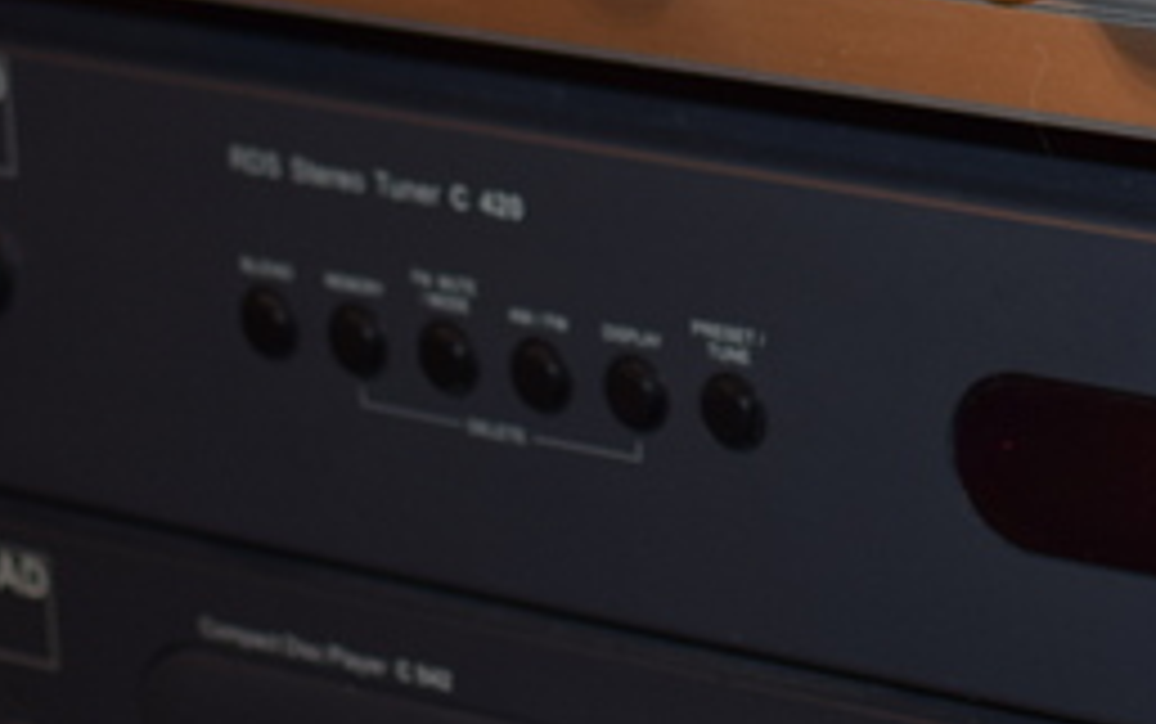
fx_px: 5252
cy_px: -328
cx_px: 1538
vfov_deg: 7.8
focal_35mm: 167
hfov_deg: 12.2
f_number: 2
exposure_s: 1/60
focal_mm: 35
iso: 220
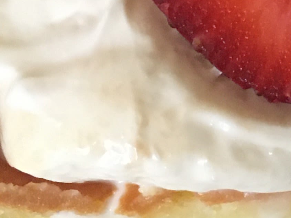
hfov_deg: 13.5
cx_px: 435
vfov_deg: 10.7
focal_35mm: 138
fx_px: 1160
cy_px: 54
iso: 250
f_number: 2.2
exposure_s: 1/17
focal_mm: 4.2
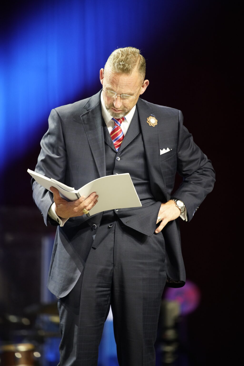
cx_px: 122
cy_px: 183
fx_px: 2032
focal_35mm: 200
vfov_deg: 10.3
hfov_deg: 6.9
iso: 3200
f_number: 2.8
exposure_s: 1/125
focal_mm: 200
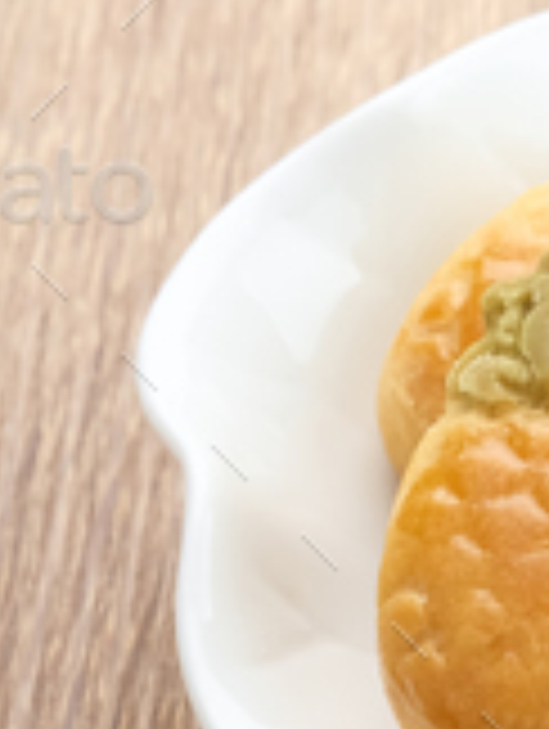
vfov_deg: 10.7
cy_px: 398
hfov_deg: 8.0
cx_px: 612
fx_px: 3902
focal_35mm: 185
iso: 200
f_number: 10
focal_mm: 35
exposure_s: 1/125
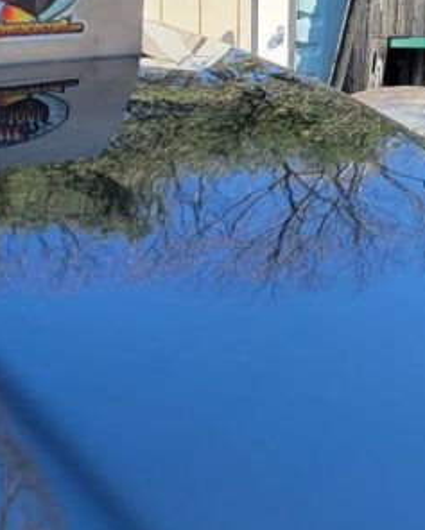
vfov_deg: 23.3
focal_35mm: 81
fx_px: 1273
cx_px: 136
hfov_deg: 18.9
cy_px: 406
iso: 16
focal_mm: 6.7
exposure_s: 1/123
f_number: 1.8
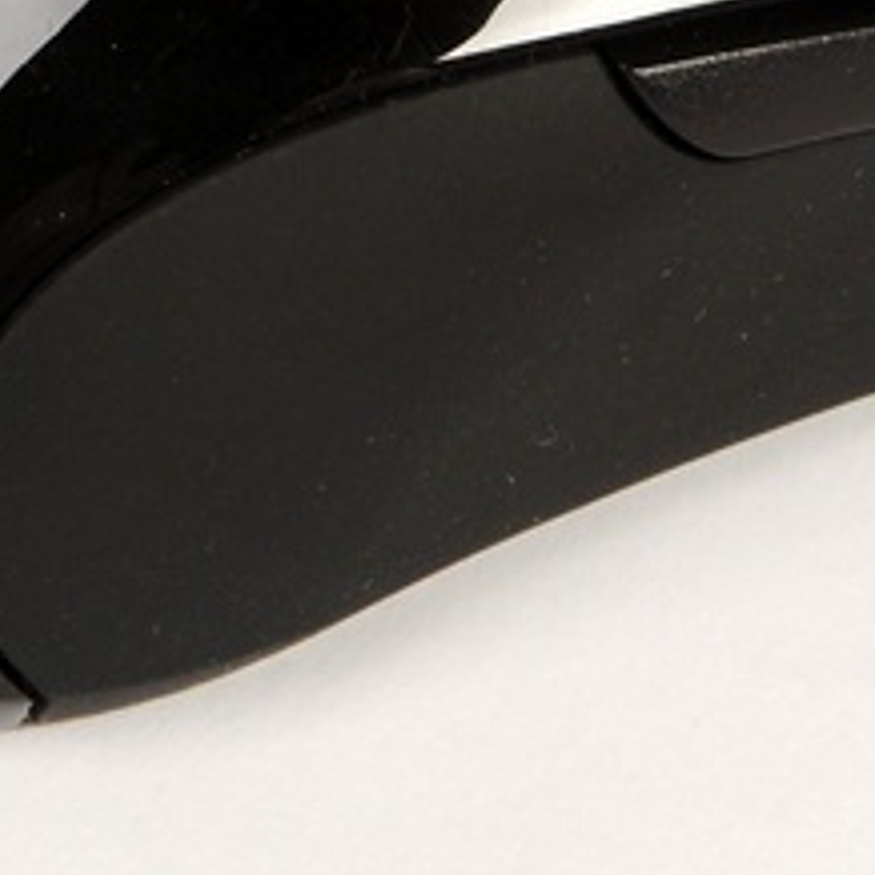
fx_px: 9409
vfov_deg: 5.3
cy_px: -203
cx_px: 783
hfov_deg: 5.3
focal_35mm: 329
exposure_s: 1
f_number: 20
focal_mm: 55
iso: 200
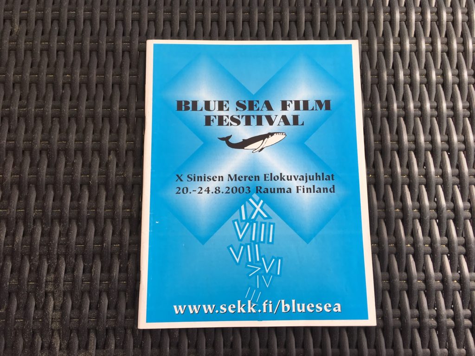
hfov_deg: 61.7
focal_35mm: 29
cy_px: 178
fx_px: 398
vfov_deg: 48.2
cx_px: 238
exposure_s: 1/409
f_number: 2.2
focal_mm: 4.15
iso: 25
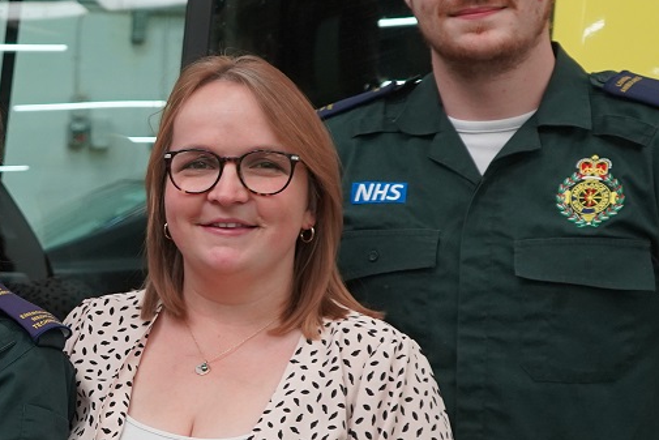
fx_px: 1684
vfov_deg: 14.8
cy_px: 306
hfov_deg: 21.2
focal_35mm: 92
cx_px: -37
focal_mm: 31
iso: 1250
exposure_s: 1/160
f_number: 4
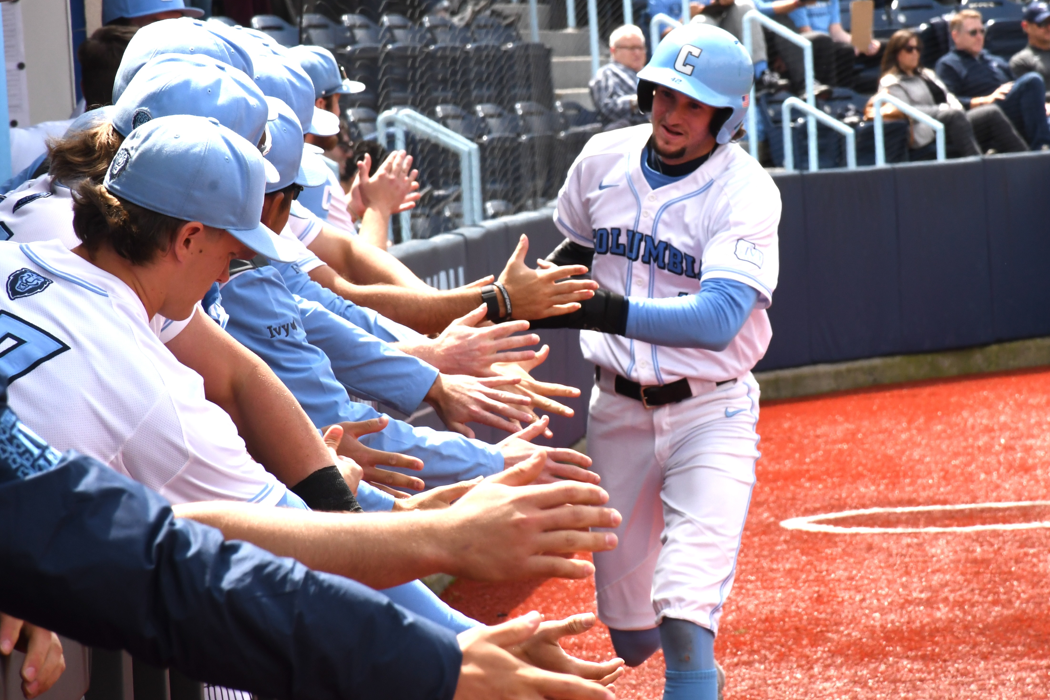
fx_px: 7729
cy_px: 279
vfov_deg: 5.2
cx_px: 632
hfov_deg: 7.8
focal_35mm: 265
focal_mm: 140
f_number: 16
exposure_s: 1/500
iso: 800
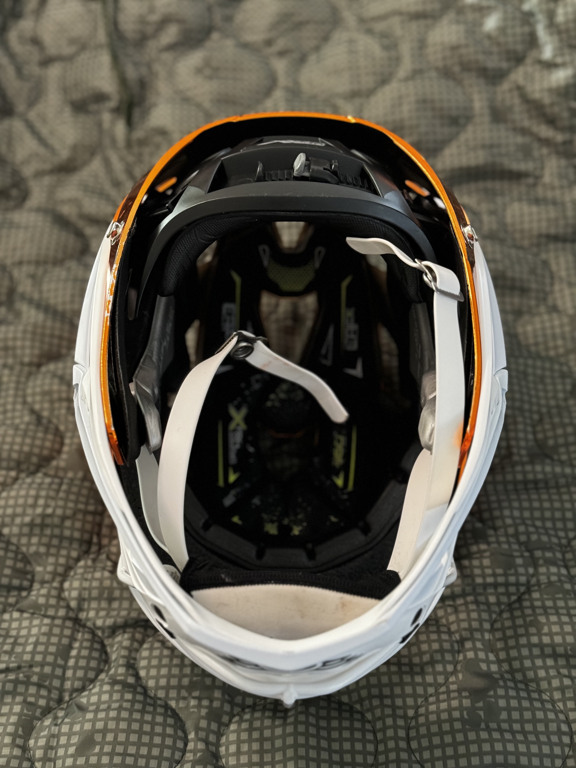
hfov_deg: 30.3
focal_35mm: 48
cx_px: 288
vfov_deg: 39.7
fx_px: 1065
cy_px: 384
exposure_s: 1/30
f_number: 1.78
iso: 500
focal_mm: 6.86
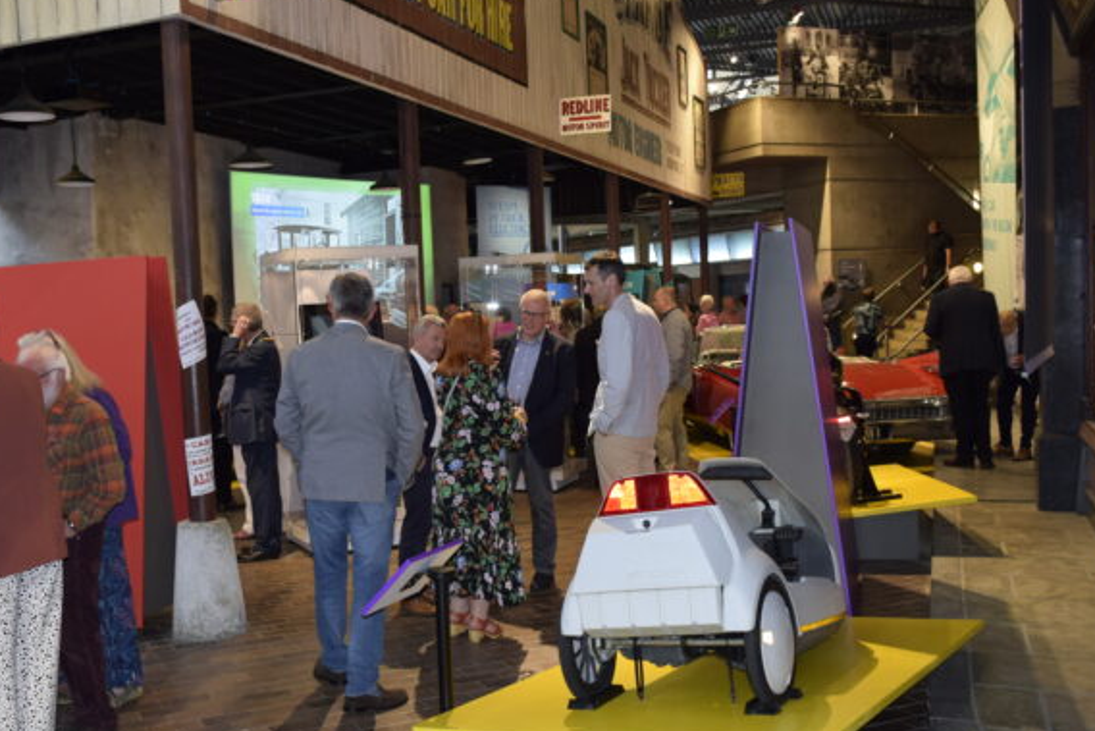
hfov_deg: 50.2
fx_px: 1156
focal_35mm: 38
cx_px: 407
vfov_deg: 35.1
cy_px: 377
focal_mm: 18
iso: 800
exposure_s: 1/60
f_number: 3.5
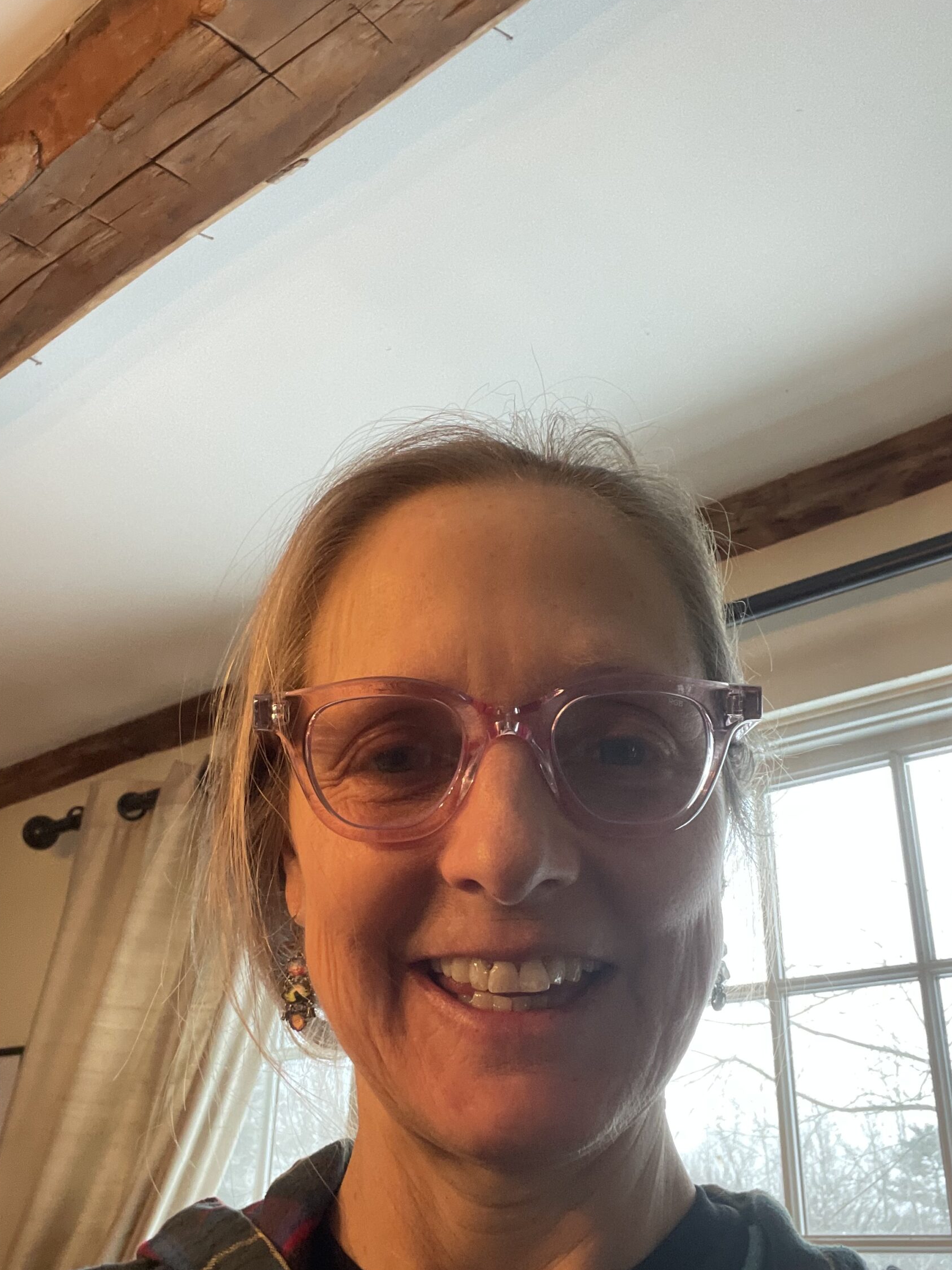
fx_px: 1247
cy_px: 703
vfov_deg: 53.9
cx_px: 469
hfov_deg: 41.8
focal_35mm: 34
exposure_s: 1/60
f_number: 2.2
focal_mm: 2.71
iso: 320
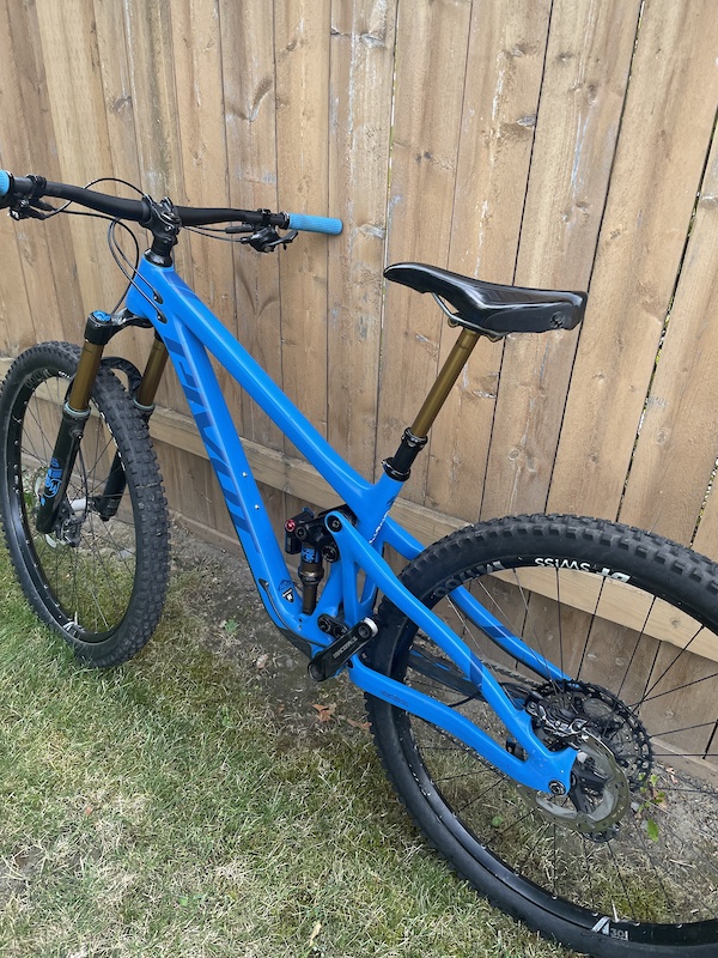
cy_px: 479
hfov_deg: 53.1
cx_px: 359
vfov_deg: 67.3
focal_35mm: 26
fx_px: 719
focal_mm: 4.2
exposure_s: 1/121
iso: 125
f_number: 1.6
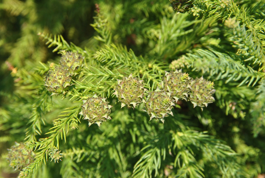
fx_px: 1282
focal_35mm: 174
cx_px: 132
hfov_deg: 11.8
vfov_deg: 7.9
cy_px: 89
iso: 200
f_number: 13
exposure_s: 1/100
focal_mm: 116
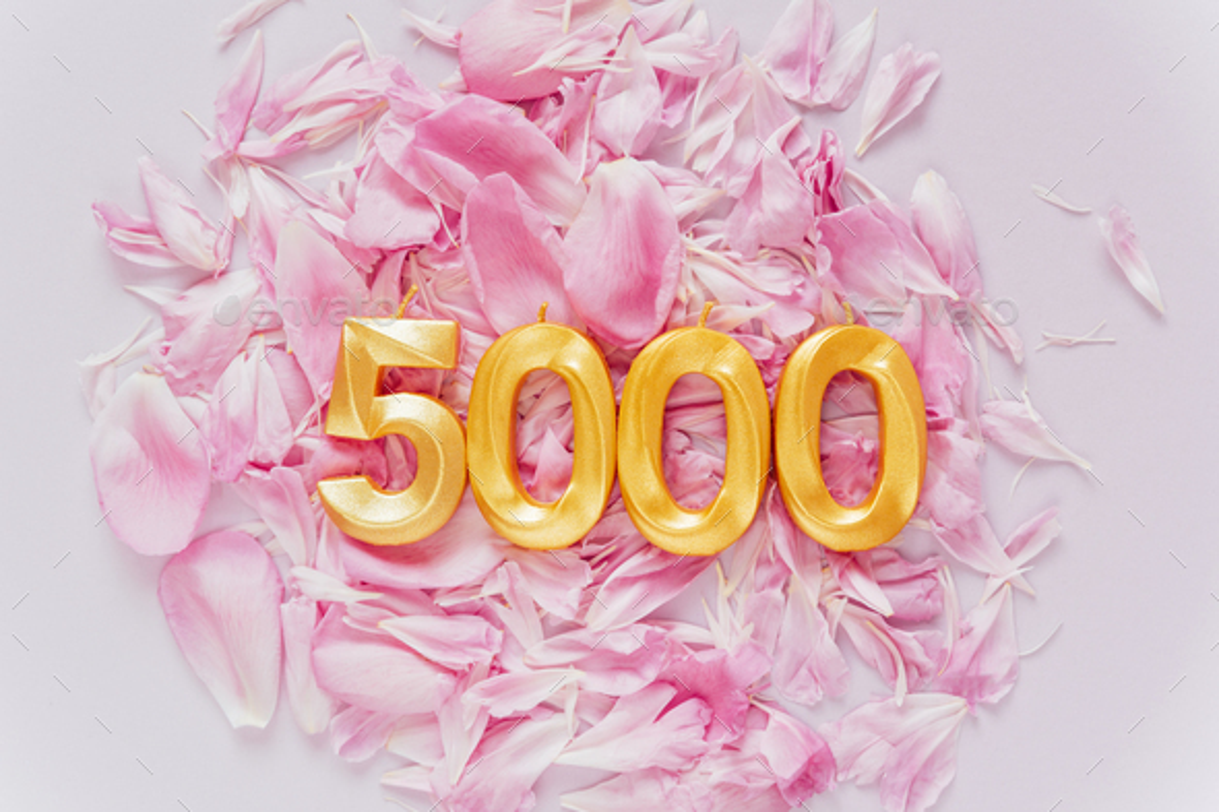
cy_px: 406
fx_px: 2369
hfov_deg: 28.9
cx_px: 610
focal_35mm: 70
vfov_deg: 19.4
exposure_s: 1/160
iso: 500
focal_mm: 70
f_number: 4
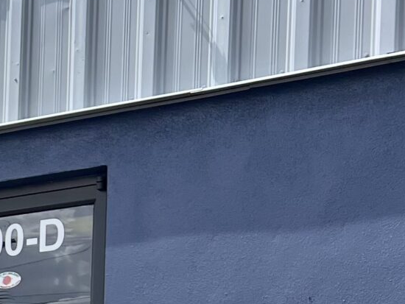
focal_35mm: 121
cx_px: -359
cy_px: 554
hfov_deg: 14.1
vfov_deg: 11.4
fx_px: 1416
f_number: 1.5
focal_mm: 5.7
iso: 50
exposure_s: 1/2457
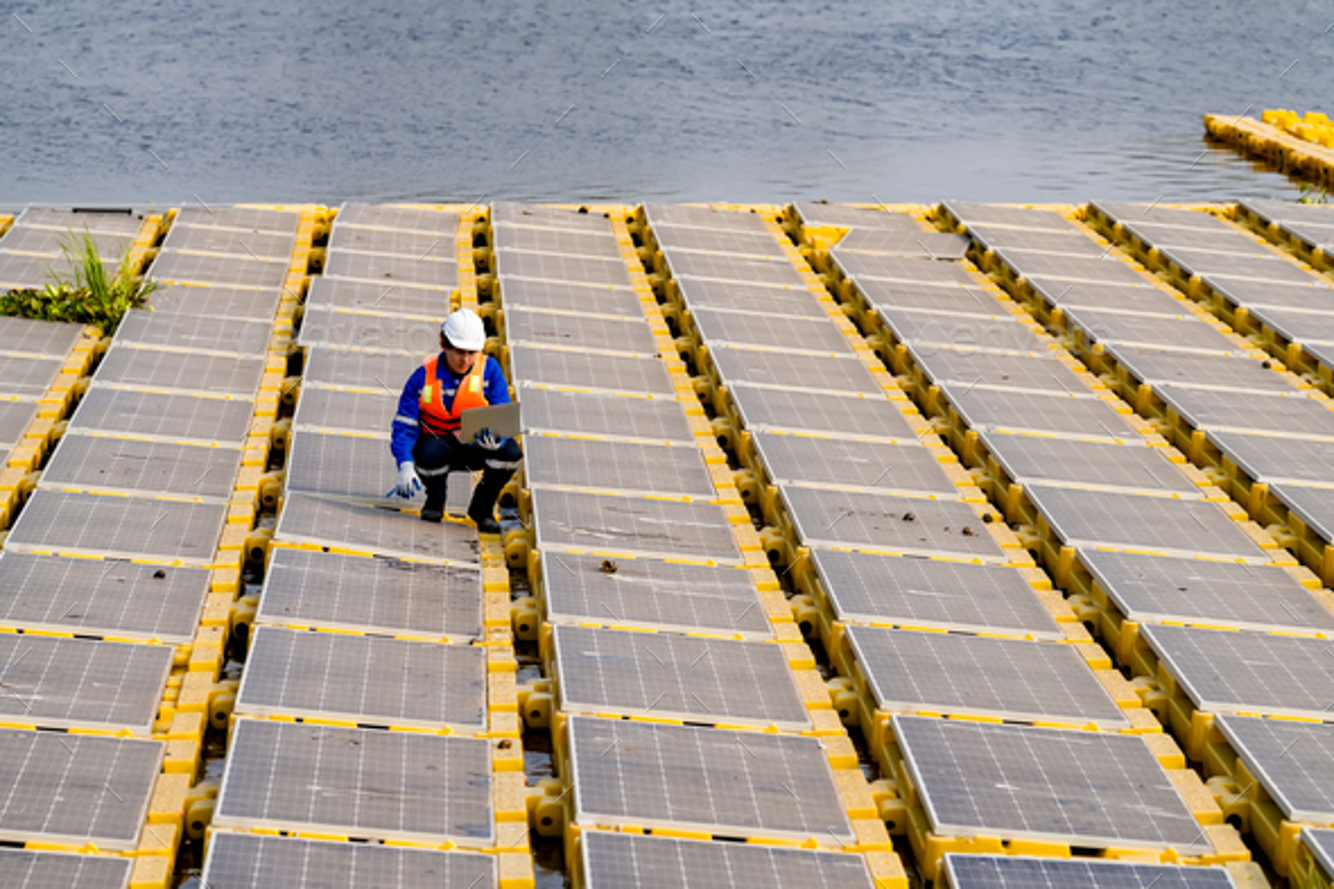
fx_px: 5260
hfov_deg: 14.5
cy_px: 444
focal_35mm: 142
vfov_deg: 9.7
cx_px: 667
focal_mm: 142
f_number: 4.5
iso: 100
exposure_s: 1/1000
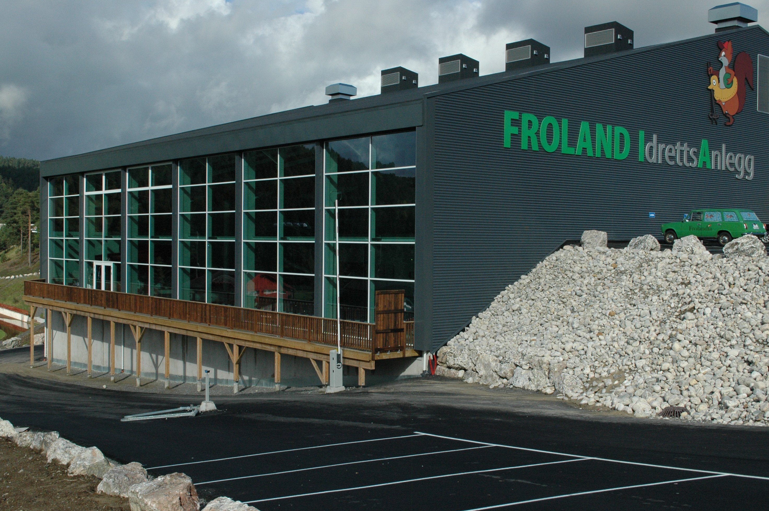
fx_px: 918
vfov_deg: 31.1
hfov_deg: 45.5
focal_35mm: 43
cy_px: 259
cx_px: 381
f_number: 13
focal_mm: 28
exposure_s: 1/640
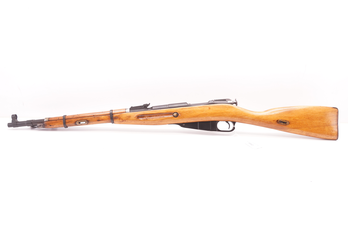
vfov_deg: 41.6
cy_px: 116
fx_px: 304
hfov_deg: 59.5
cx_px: 174
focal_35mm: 32
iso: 1000
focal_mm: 21
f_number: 5.6
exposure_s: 1/125
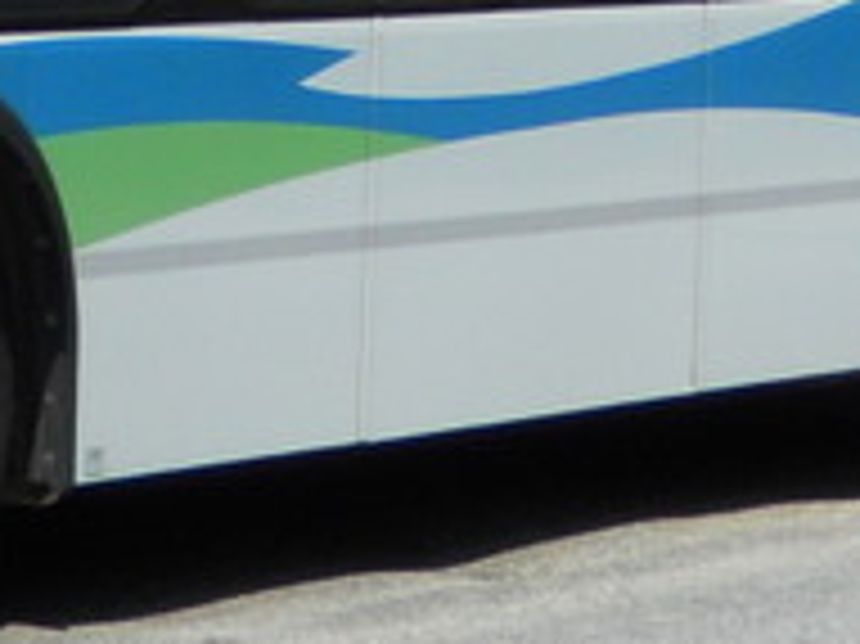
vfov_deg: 5.1
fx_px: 7175
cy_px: -468
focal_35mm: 289
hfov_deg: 6.9
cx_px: 239
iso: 80
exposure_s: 1/640
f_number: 3.4
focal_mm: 8.3
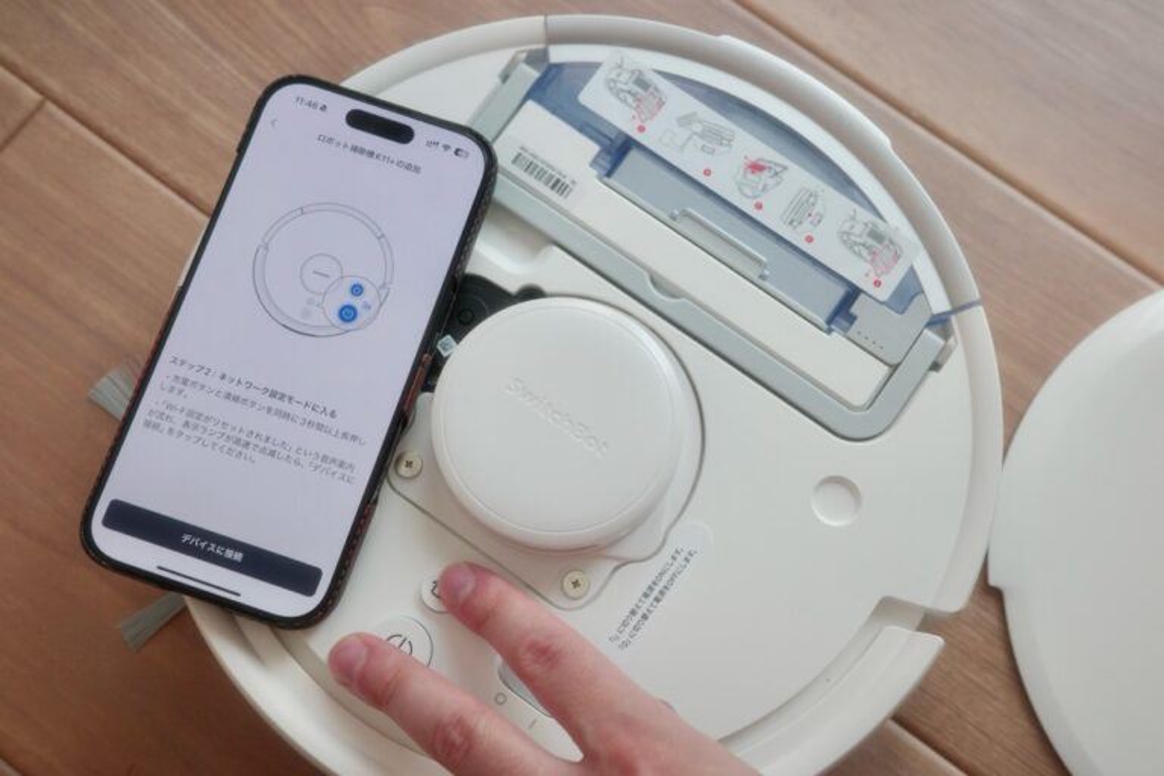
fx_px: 1293
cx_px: 582
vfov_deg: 33.4
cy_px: 388
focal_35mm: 40
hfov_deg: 48.5
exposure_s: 1/30
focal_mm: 26
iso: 500
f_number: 5
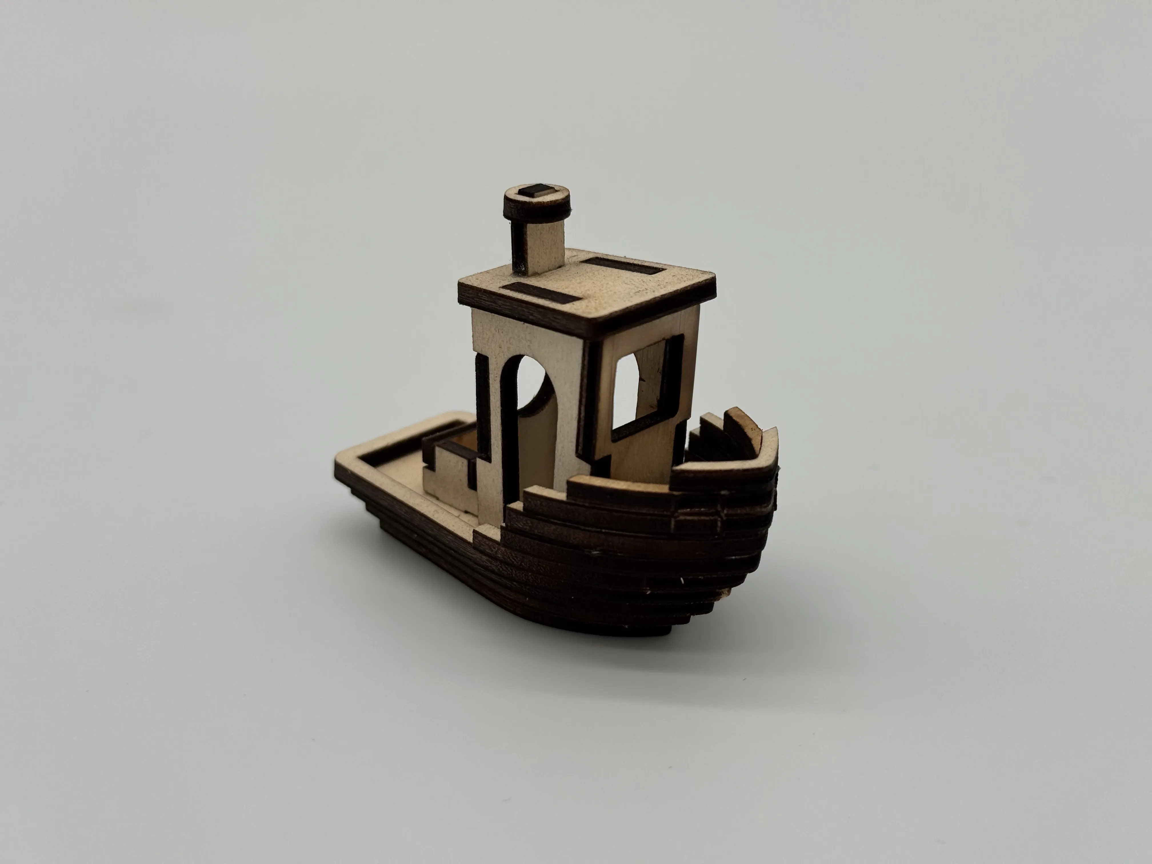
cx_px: 576
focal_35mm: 48
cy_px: 432
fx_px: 1597
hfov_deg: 39.7
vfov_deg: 30.3
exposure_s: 1/995
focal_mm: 6.76
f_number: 1.78
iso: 64
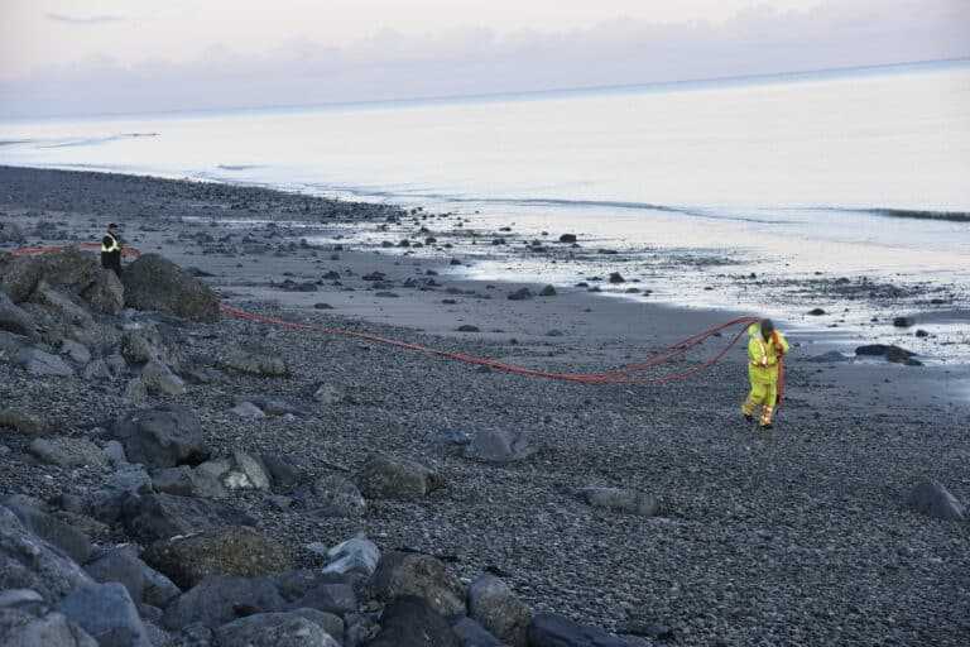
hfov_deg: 23.6
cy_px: 324
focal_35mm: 86
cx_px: 485
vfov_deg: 15.9
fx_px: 2317
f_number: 7.1
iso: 400
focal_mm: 86
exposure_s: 1/80
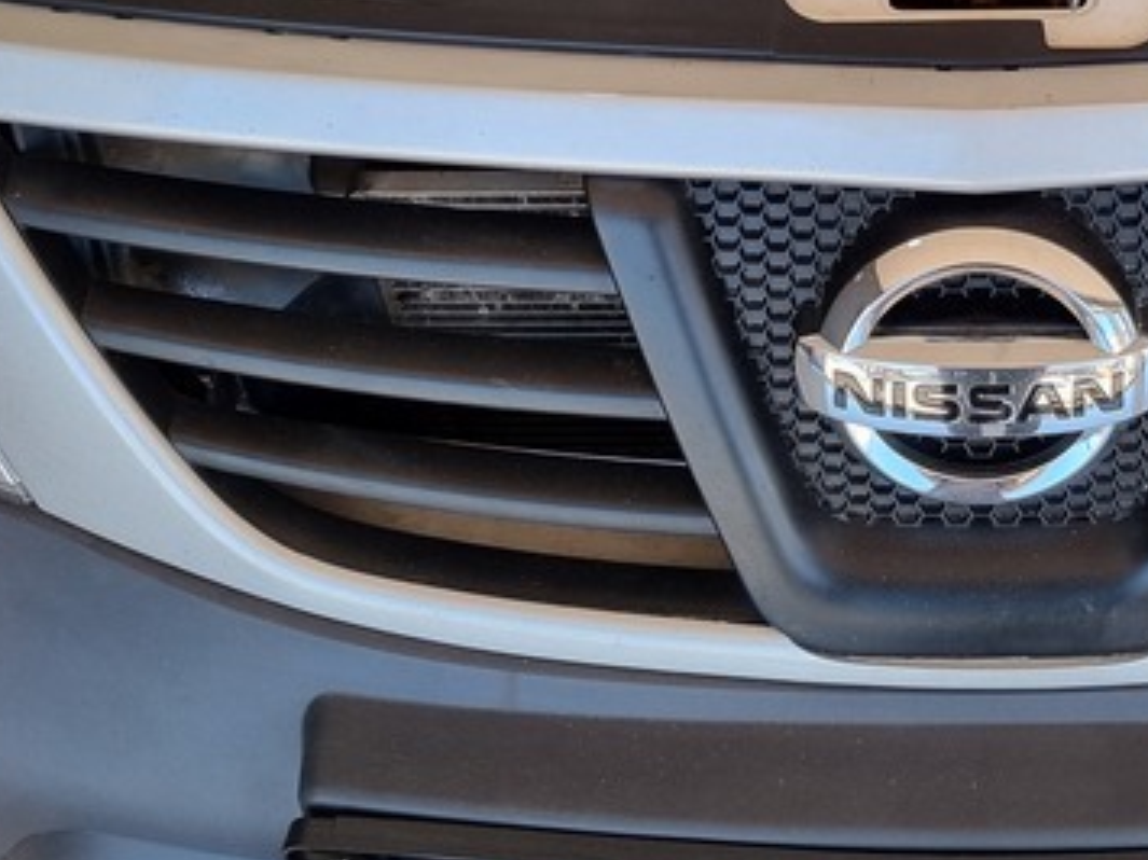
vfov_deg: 18.6
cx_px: 986
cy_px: -175
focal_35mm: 75
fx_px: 2486
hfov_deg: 25.4
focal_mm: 5.4
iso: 50
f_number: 1.8
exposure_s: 1/127
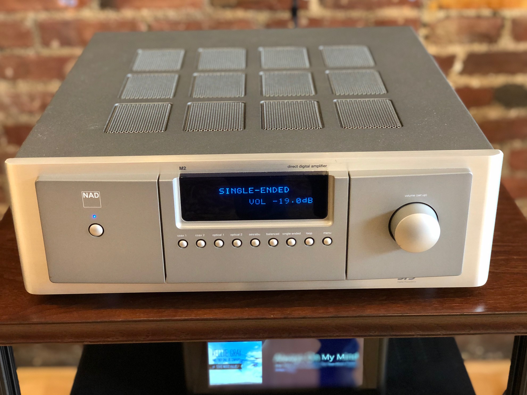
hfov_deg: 36.2
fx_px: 807
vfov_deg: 27.5
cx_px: 260
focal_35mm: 53
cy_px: 195
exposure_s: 1/20
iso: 160
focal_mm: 6
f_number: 2.4
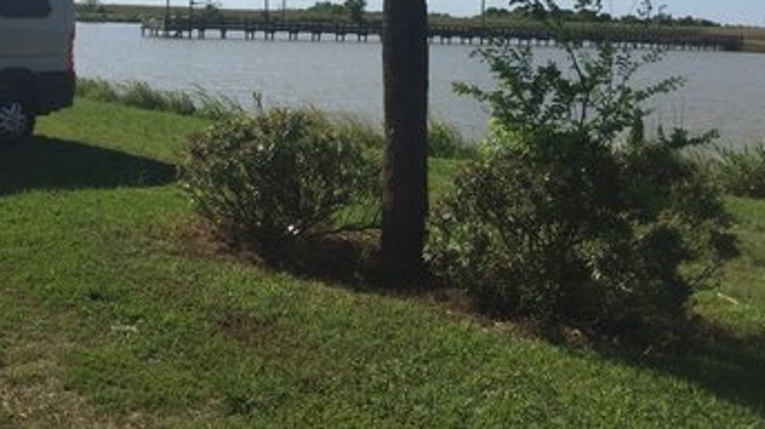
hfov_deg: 41.9
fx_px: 993
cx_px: 299
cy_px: 29
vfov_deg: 23.6
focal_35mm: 49
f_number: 2.2
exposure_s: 1/4115
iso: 32
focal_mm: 4.15
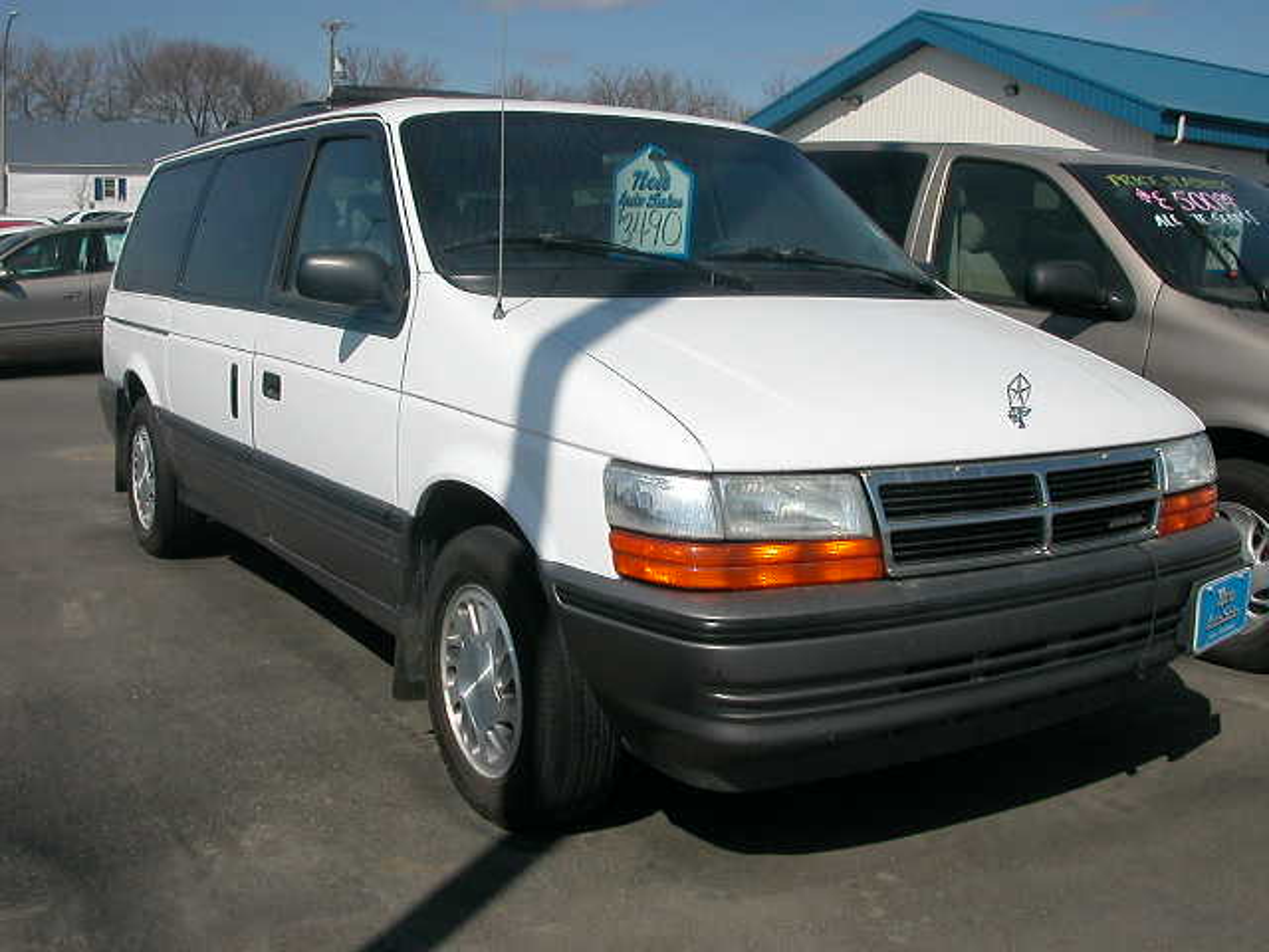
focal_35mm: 37
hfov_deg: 50.1
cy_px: 476
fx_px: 1356
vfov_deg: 38.7
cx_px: 634
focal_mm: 5.6
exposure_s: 1/1339
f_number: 4.5
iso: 100
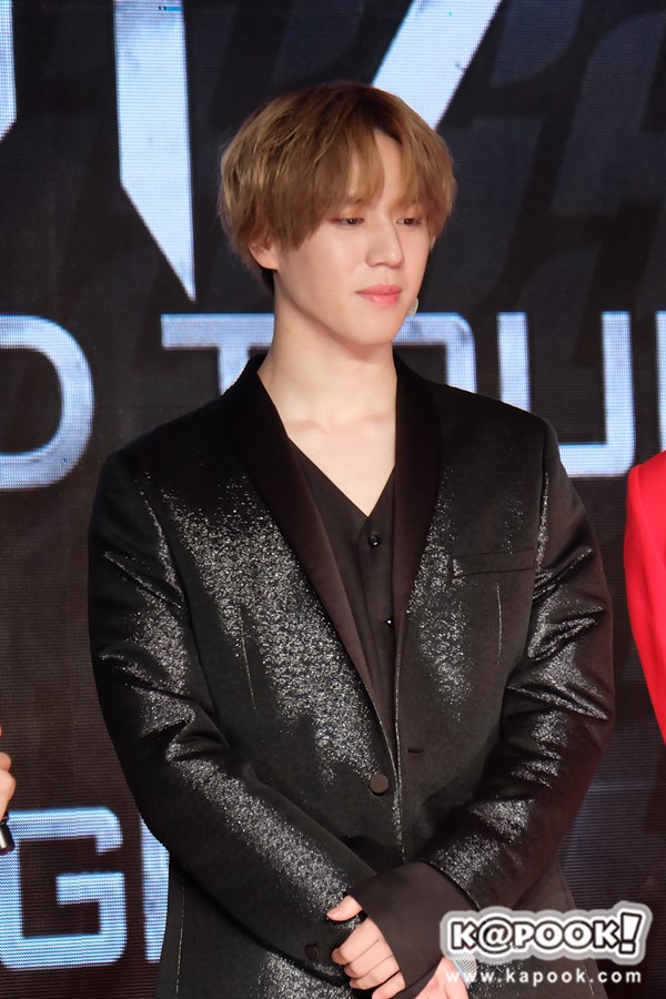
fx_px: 9573
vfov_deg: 6.0
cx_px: 333
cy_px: 500
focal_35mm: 345
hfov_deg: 4.0
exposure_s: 1/60
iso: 3200
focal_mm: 230
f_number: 6.7
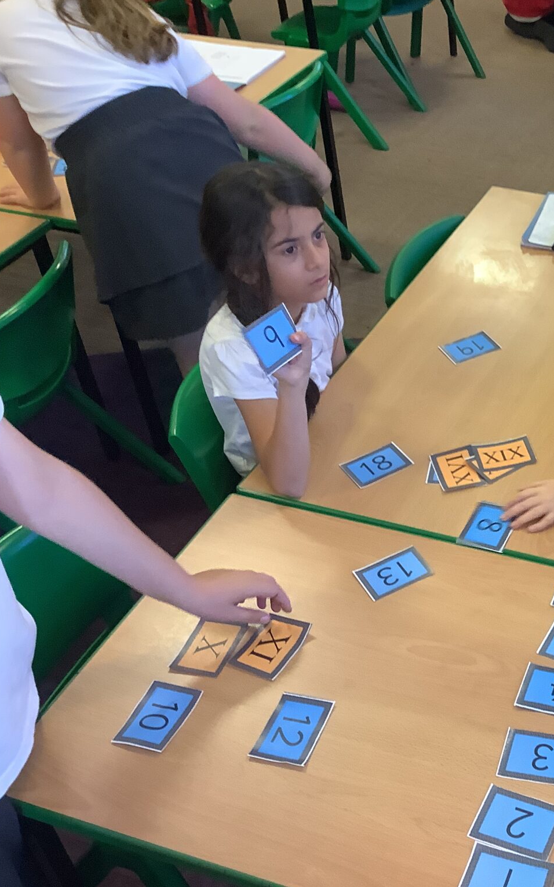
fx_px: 1063
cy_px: 444
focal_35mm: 44
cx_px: 585
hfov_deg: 27.2
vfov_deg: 45.3
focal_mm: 3.3
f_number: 2.4
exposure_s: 1/50
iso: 250
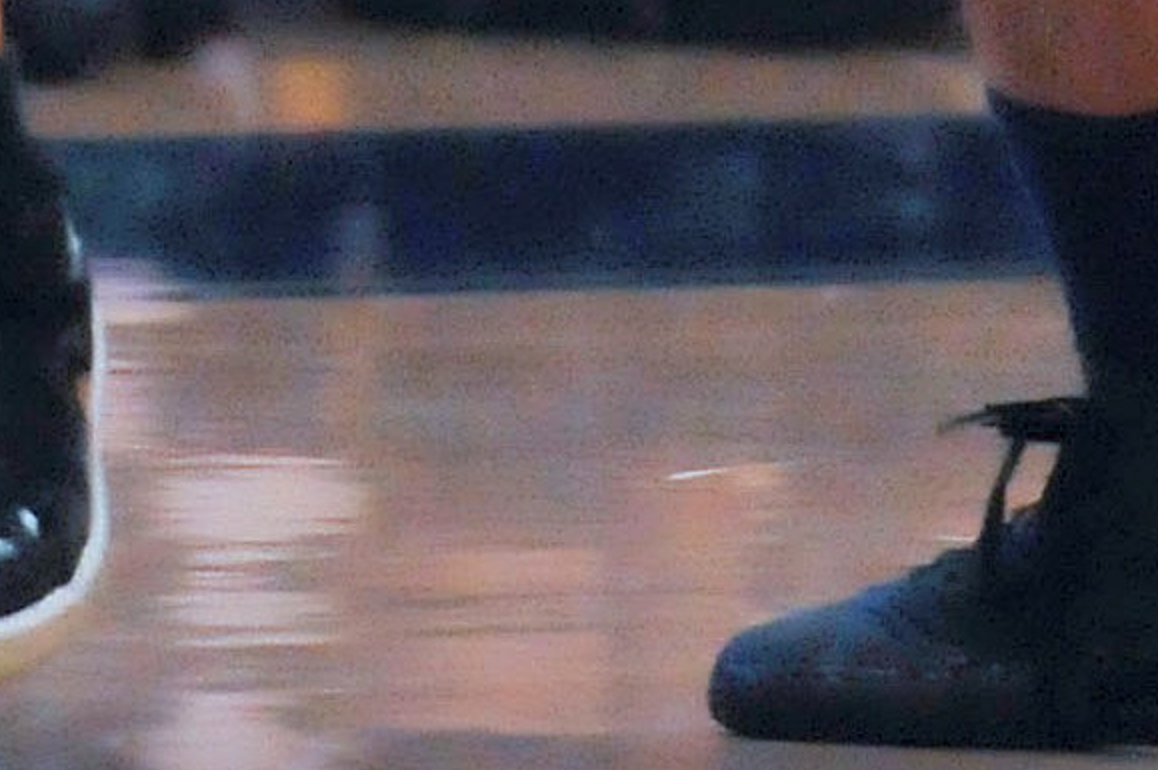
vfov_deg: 0.8
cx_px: 496
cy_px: -1274
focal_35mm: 1697
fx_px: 54539
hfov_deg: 1.2
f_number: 3.2
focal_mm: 200
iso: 1600
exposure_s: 1/640
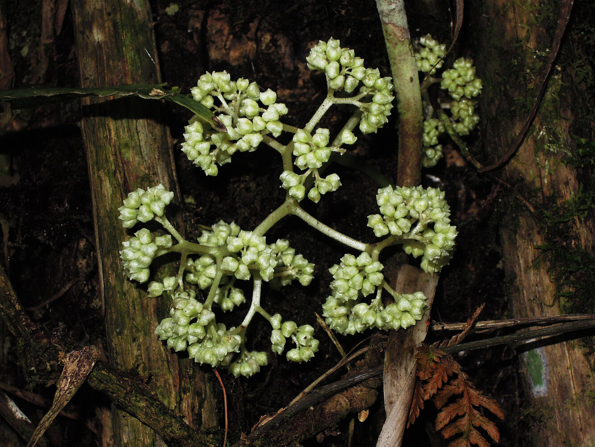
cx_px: 298
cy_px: 224
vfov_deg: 14.8
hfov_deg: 19.6
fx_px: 1719
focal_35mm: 100
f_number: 5.5
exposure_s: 1/60
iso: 200
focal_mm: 17.9
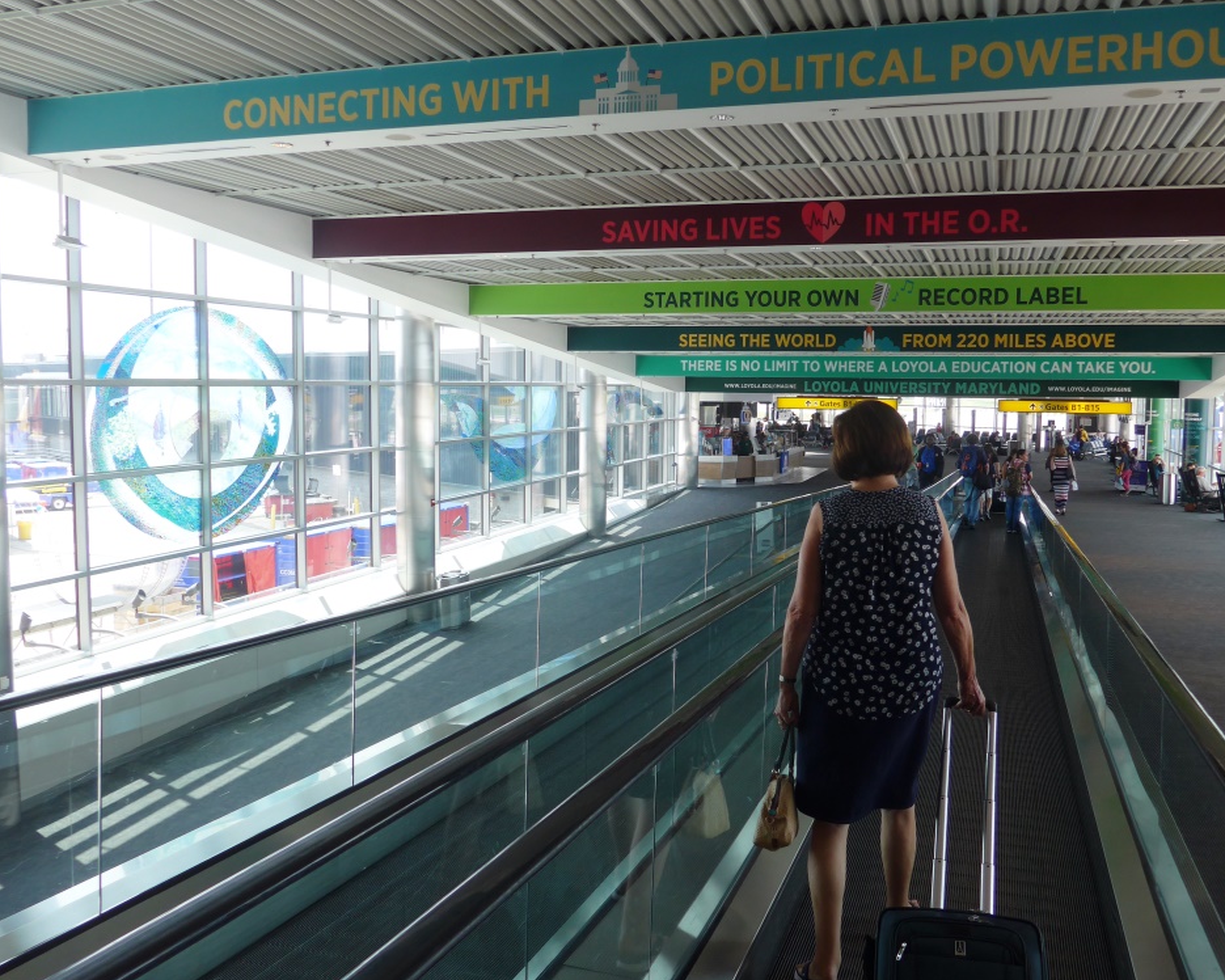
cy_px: 482
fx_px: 1124
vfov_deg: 47.1
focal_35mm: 31
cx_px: 639
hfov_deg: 57.2
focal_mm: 6
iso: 80
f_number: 2.8
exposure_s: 1/200
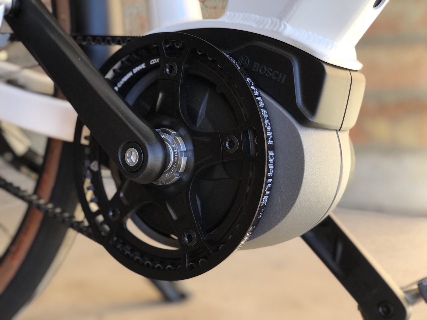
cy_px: 160
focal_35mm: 52
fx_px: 641
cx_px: 214
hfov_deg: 36.8
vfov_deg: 28.0
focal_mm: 6
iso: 16
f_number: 2.4
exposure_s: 1/120
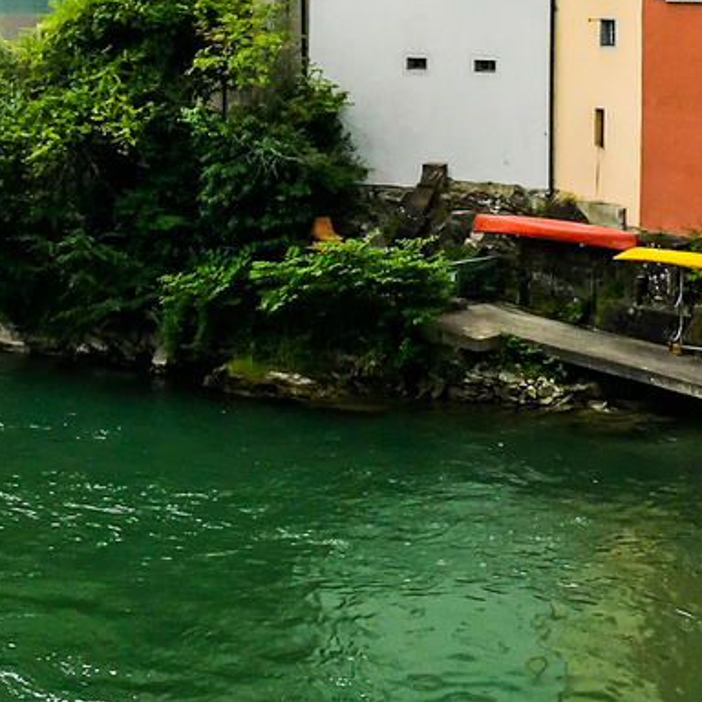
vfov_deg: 17.5
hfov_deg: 18.1
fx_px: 2203
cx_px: 340
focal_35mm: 96
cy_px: -62
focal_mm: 4.15
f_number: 2.2
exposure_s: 1/2000
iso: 25
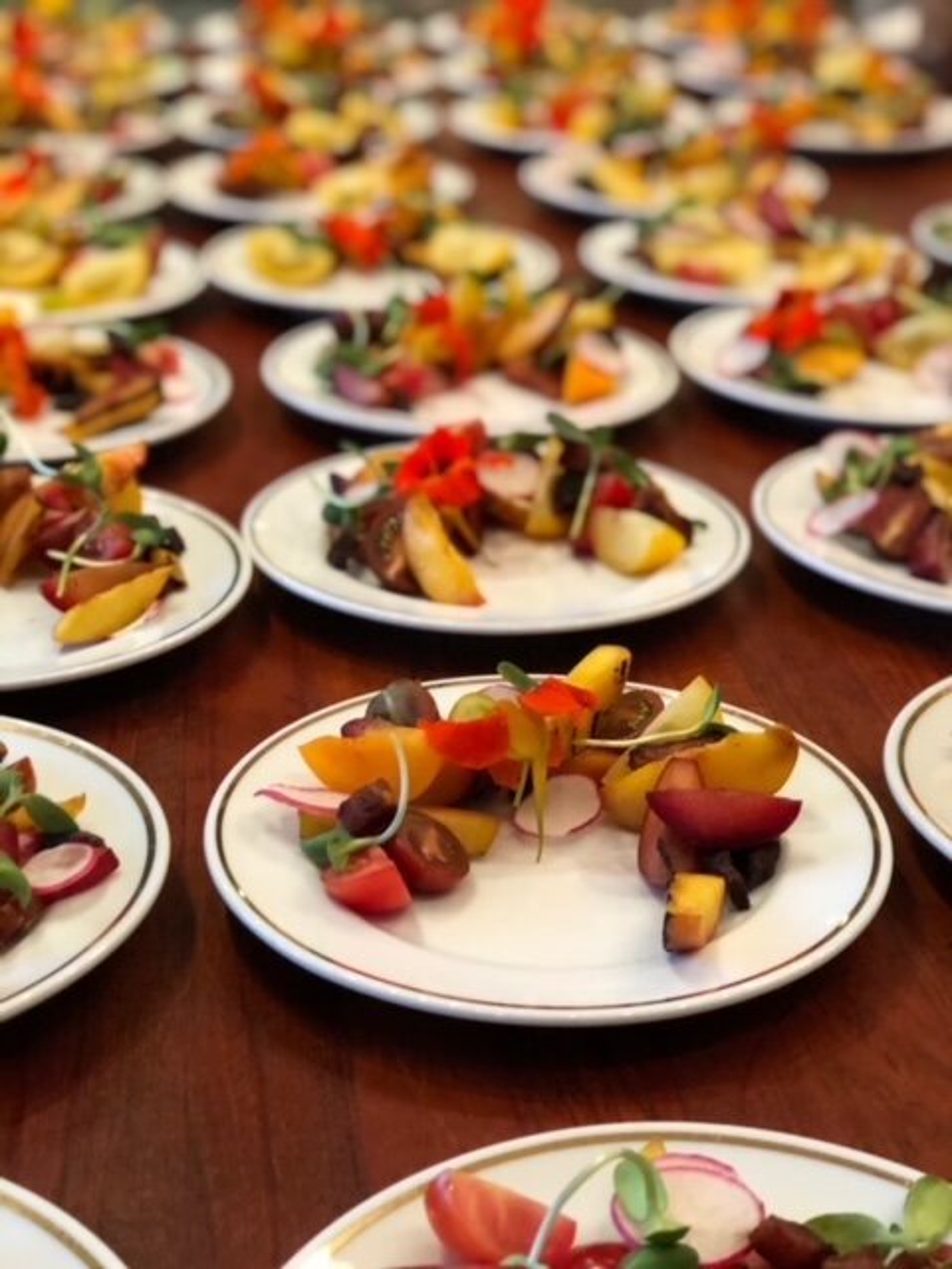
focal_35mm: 57
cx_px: 476
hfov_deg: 25.7
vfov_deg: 33.8
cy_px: 634
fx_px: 2090
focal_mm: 6.6
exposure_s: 1/30
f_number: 2.8
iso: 320
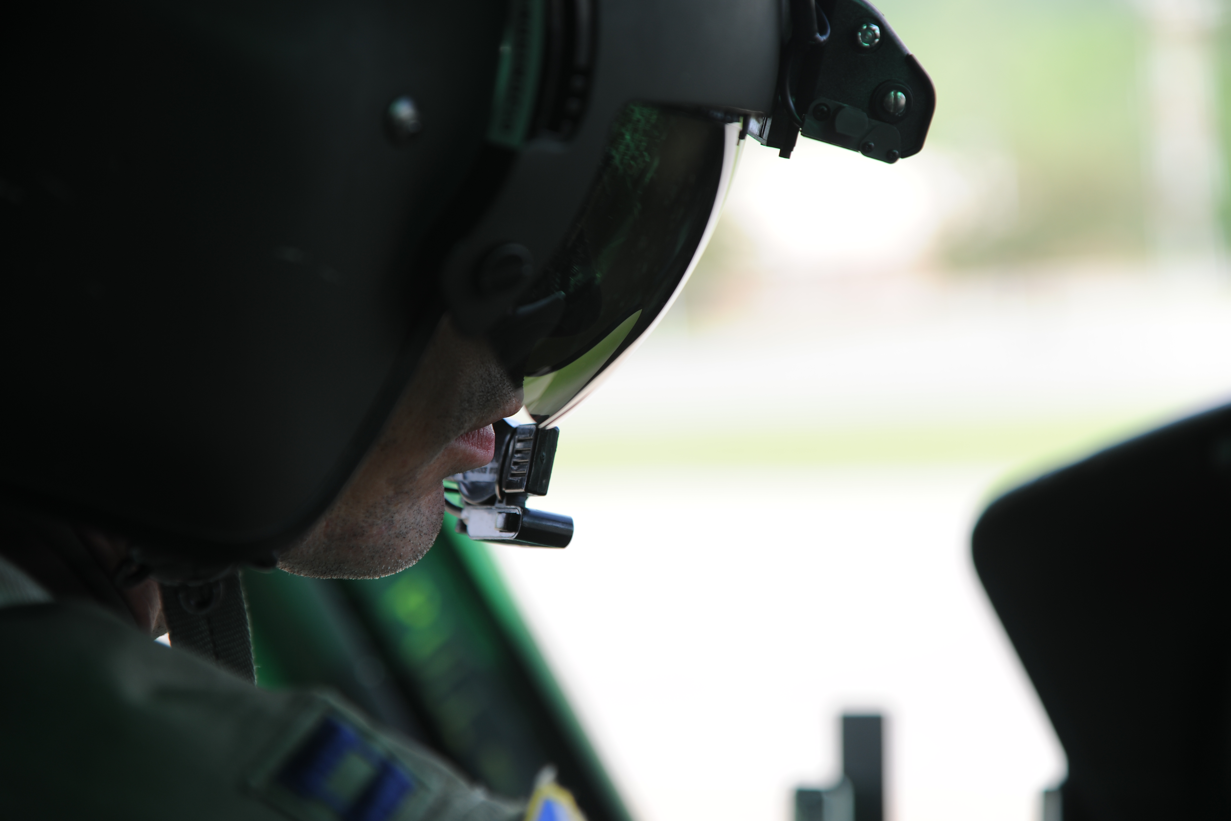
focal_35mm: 120
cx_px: 616
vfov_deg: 11.4
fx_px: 4103
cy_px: 410
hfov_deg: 17.1
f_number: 4.5
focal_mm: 120
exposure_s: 1/125
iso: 125
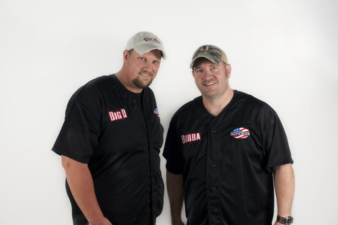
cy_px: 112
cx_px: 169
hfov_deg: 39.6
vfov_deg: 26.9
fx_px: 469
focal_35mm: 50
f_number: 4
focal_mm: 50
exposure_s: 1/200
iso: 640
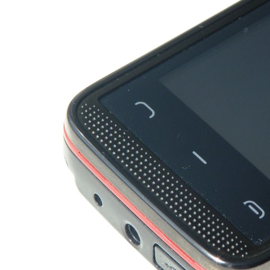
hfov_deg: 7.3
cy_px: 169
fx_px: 2100
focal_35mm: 238
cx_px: 222
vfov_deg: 7.4
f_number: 5.6
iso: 64
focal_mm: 26.13
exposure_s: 1/250
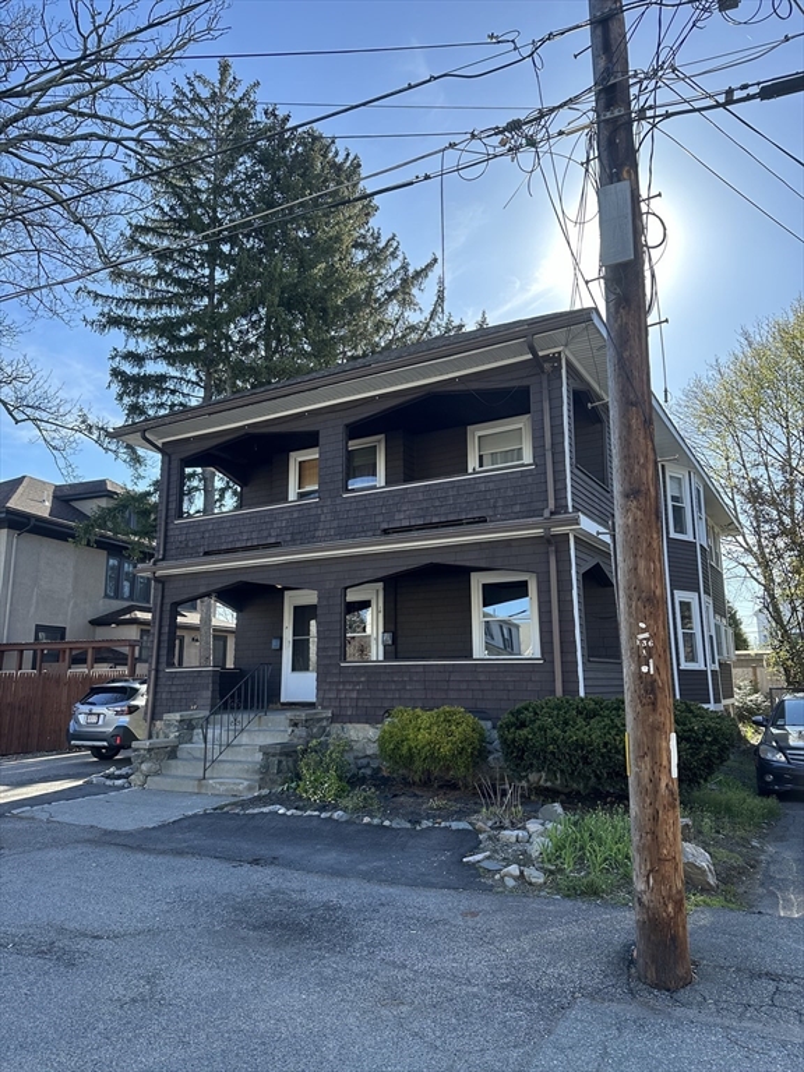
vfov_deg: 71.6
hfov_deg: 56.8
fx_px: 743
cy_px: 536
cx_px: 402
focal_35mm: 24
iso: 80
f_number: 1.78
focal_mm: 6.86
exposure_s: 1/1433
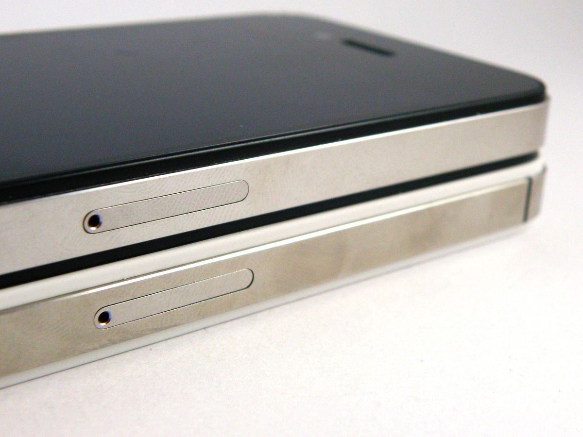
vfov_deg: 26.6
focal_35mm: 55
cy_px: 218
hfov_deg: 34.9
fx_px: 926
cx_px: 292
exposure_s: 1/160
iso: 200
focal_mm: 9.77
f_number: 4.5
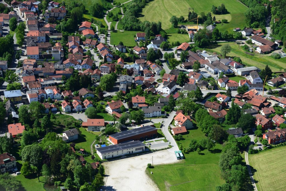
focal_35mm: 70
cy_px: 96
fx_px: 556
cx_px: 143
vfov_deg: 19.5
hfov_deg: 28.8
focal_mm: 70
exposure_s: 1/4000
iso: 640
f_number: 5
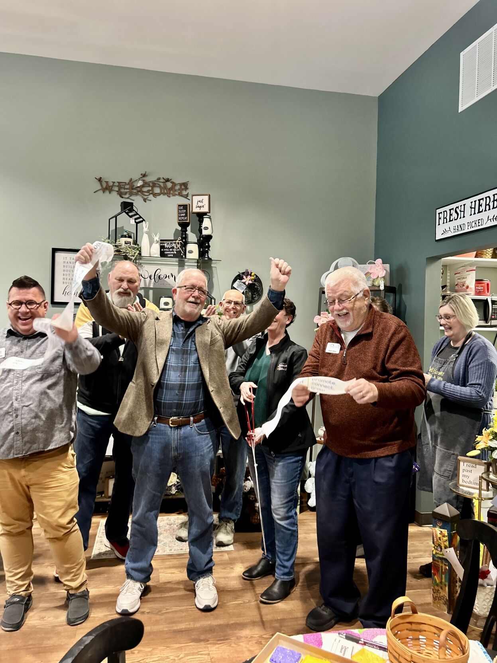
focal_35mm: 26
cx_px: 248
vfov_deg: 67.3
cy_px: 332
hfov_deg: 53.1
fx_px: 498
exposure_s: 1/60
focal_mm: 5.7
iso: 160
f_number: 1.5
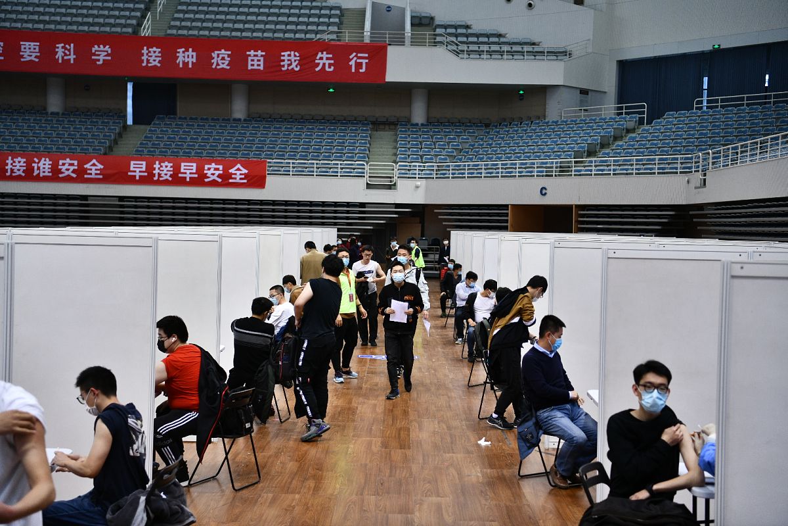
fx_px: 1138
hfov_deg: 38.2
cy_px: 263
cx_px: 394
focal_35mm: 52
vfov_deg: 26.0
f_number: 2.8
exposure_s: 1/400
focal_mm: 52
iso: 800
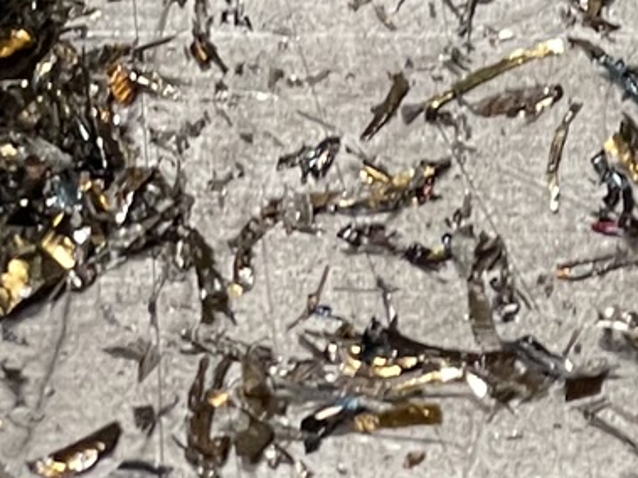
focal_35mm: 281
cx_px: 976
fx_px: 5177
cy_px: -106
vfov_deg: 5.3
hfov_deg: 6.9
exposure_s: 1/60
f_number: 2
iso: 320
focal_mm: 6
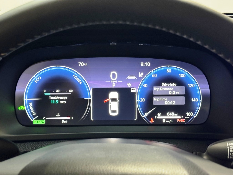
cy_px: 88
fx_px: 323
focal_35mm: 48
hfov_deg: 39.7
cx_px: 116
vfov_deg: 30.3
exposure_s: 1/30
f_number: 1.78
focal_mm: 6.86
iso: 400
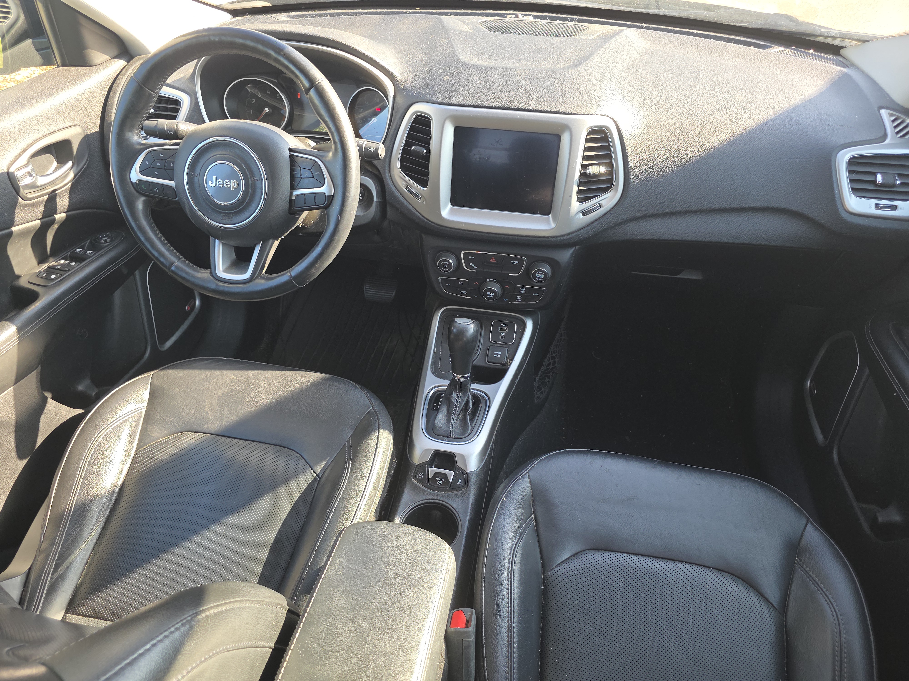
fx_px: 604
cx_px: 454
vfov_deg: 58.9
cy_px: 340
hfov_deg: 73.9
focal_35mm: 23
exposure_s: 1/180
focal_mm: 6.3
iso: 50
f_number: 1.7
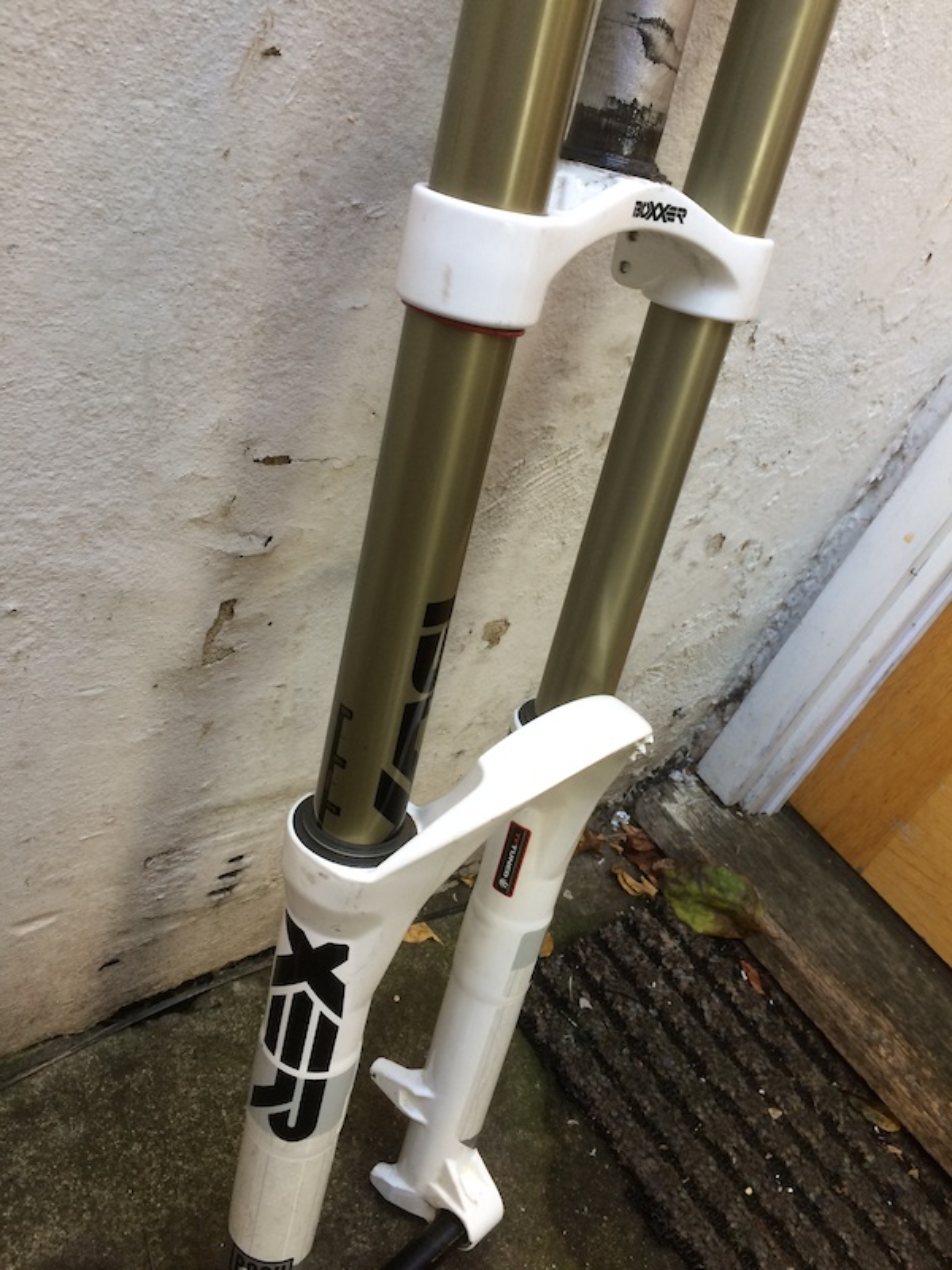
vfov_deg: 61.7
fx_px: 1063
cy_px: 635
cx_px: 476
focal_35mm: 29
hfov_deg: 48.2
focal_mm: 4.15
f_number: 2.2
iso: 40
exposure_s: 1/33
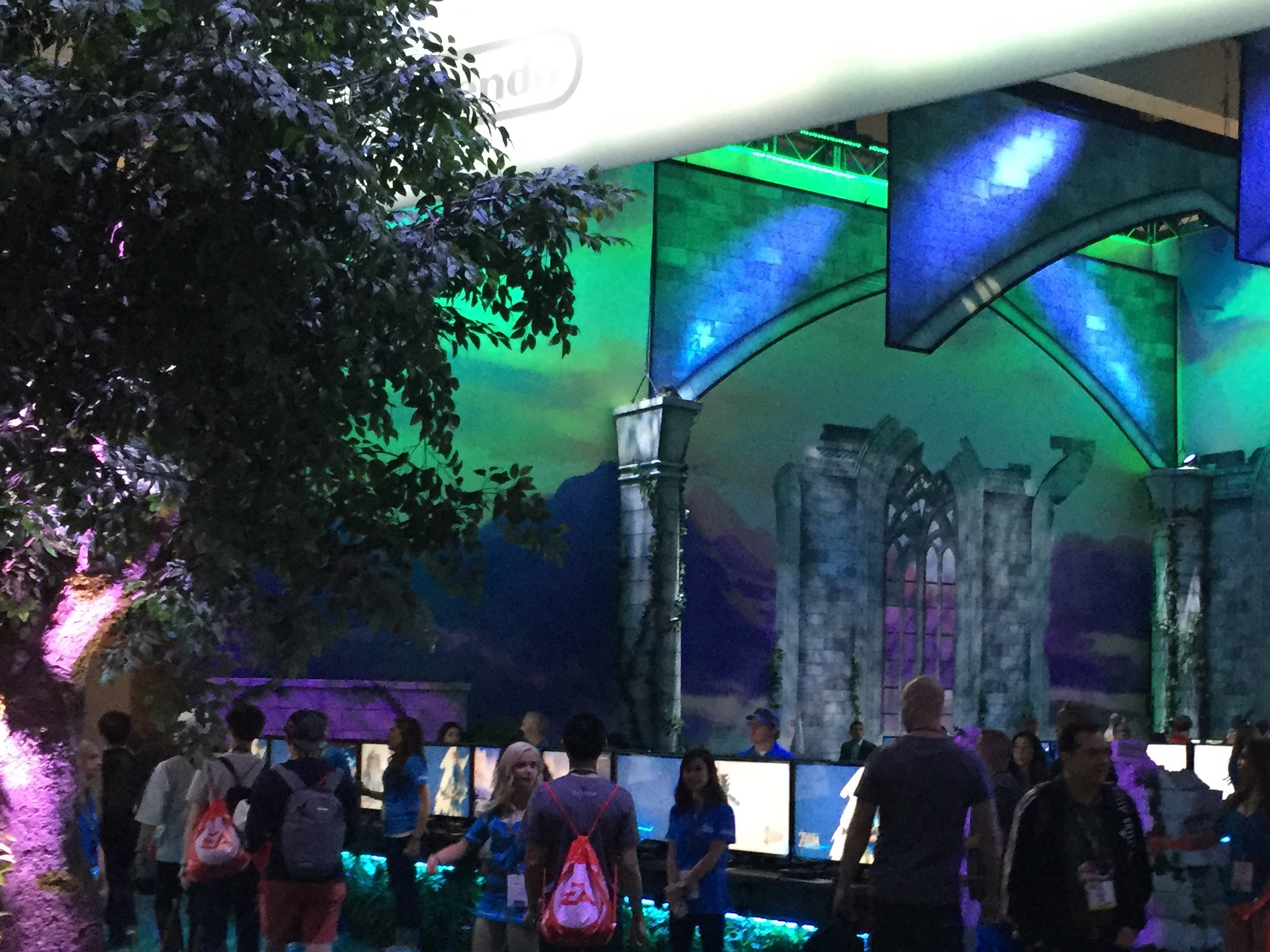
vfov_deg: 28.8
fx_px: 1835
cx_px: 894
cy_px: 662
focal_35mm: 50
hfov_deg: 37.6
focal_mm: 4.15
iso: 250
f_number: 2.2
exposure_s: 1/30
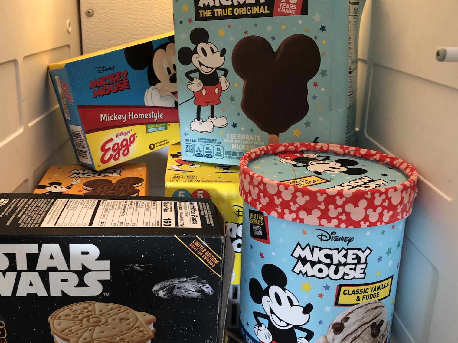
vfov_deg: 38.7
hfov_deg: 49.8
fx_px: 489
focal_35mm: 37
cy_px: 172
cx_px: 184
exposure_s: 1/15
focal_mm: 3.99
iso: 40
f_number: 1.8
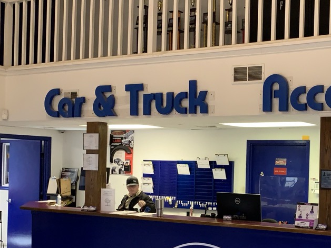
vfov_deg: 27.3
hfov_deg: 35.0
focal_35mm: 53
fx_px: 507
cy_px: 176
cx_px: 265
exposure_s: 1/60
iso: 200
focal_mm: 4.25
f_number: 1.8
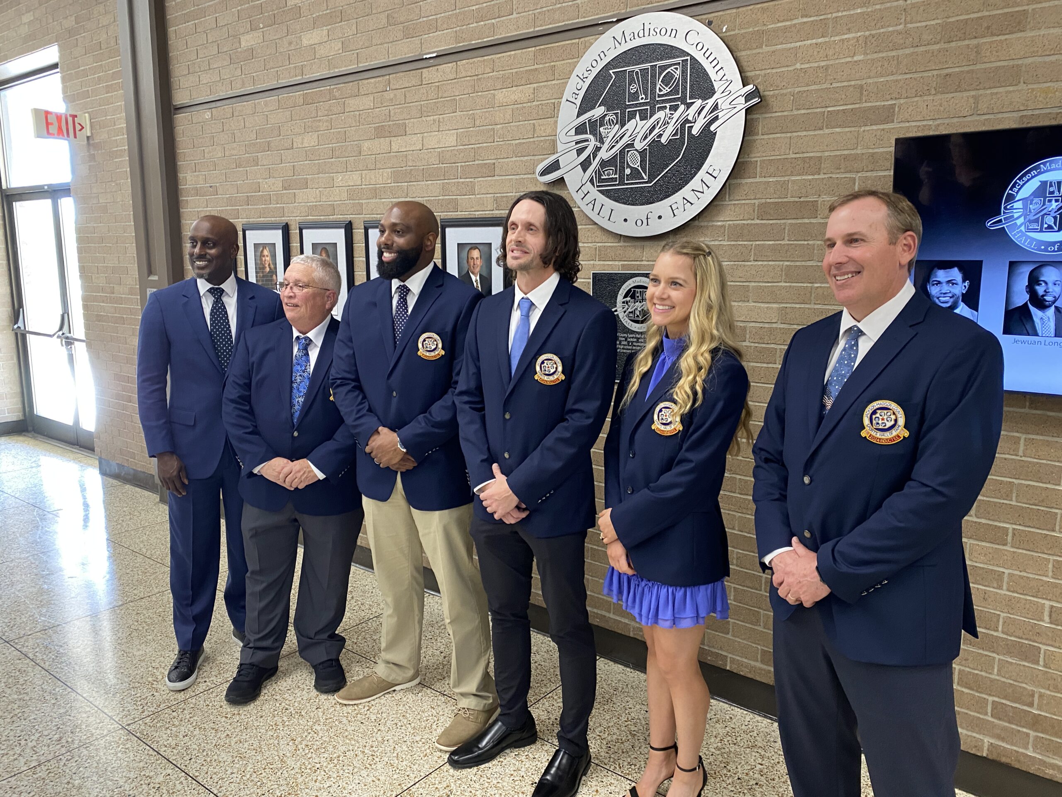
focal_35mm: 26
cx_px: 531
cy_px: 398
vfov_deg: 53.1
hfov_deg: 67.3
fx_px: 798
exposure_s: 1/60
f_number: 1.8
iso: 200
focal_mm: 4.25
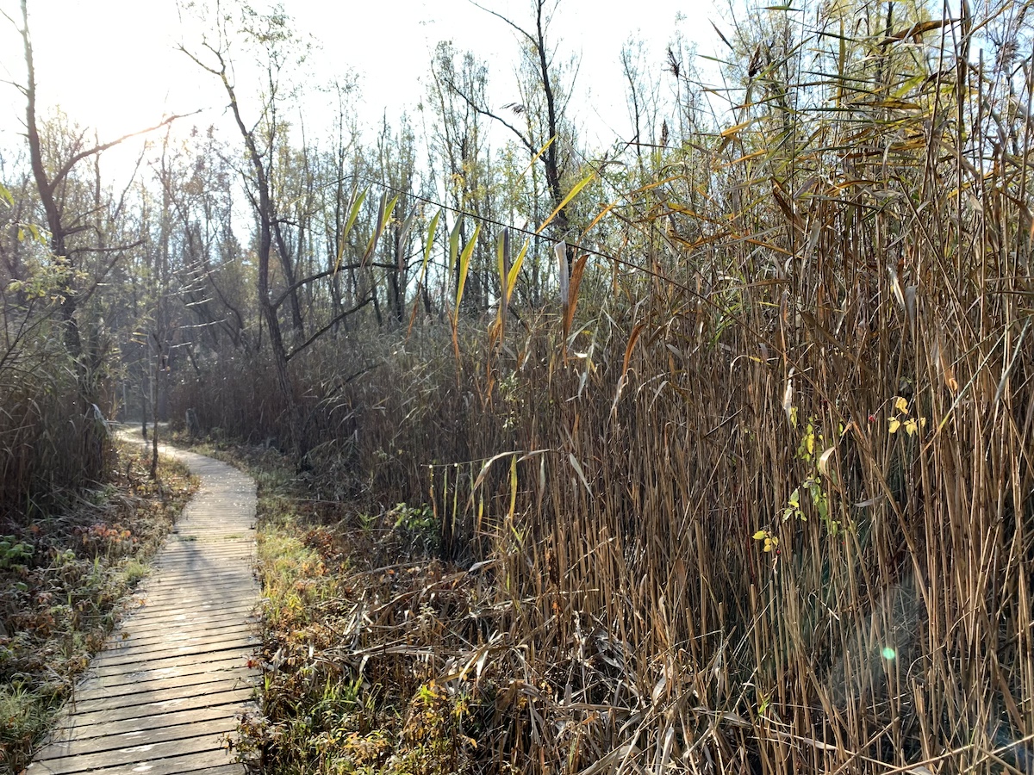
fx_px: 777
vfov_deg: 53.1
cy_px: 388
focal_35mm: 26
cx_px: 517
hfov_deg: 67.3
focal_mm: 4.25
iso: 25
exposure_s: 1/123
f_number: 1.8
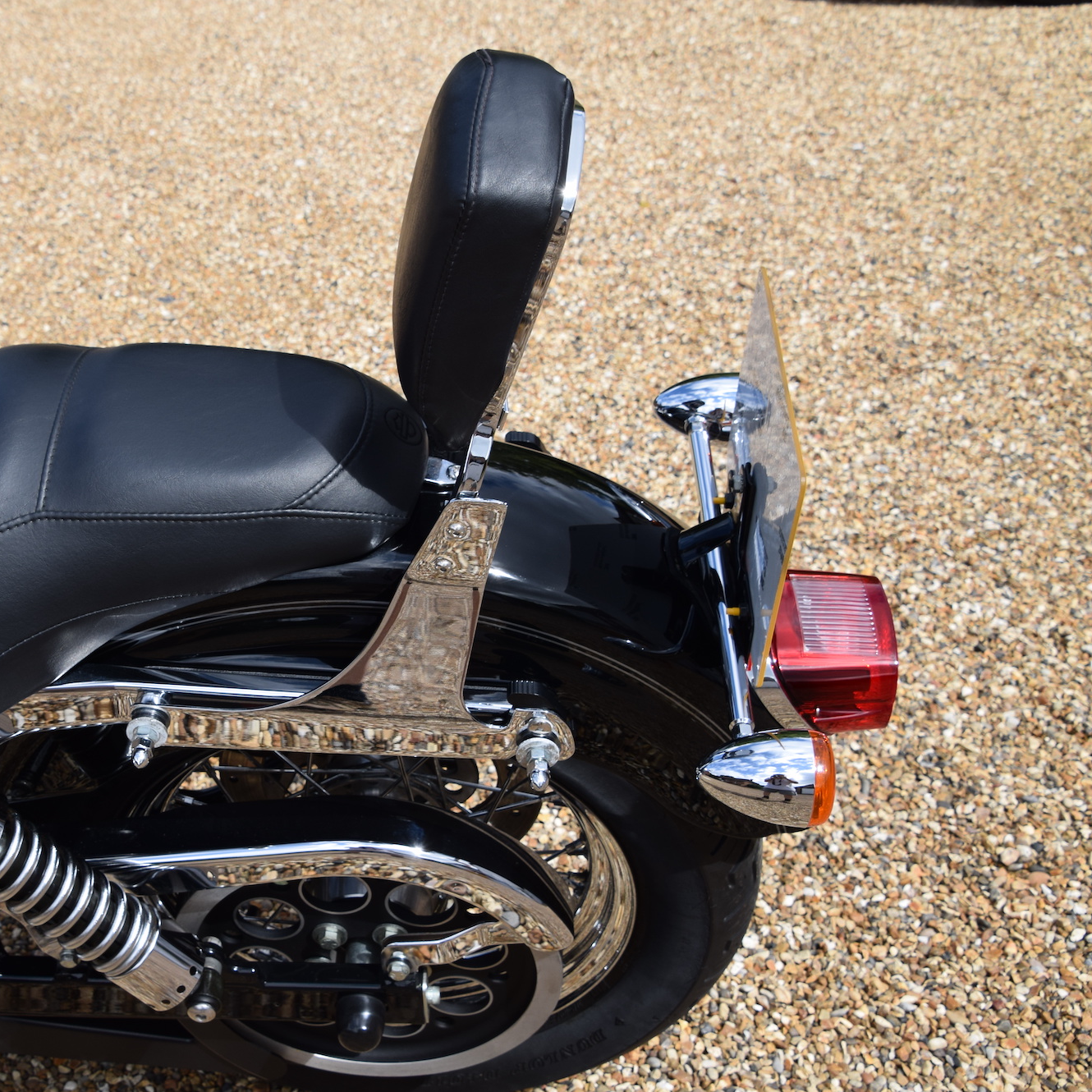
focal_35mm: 46
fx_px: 1642
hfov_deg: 36.0
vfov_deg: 36.8
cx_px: 277
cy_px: 546
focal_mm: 24
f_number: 9
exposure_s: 1/320
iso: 200
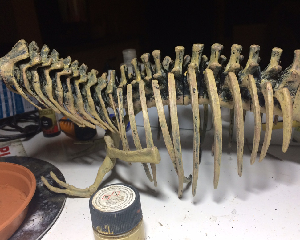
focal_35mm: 31
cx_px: 155
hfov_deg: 57.2
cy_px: 122
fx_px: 275
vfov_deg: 47.1
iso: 64
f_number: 2.2
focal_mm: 4.15
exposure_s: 1/33
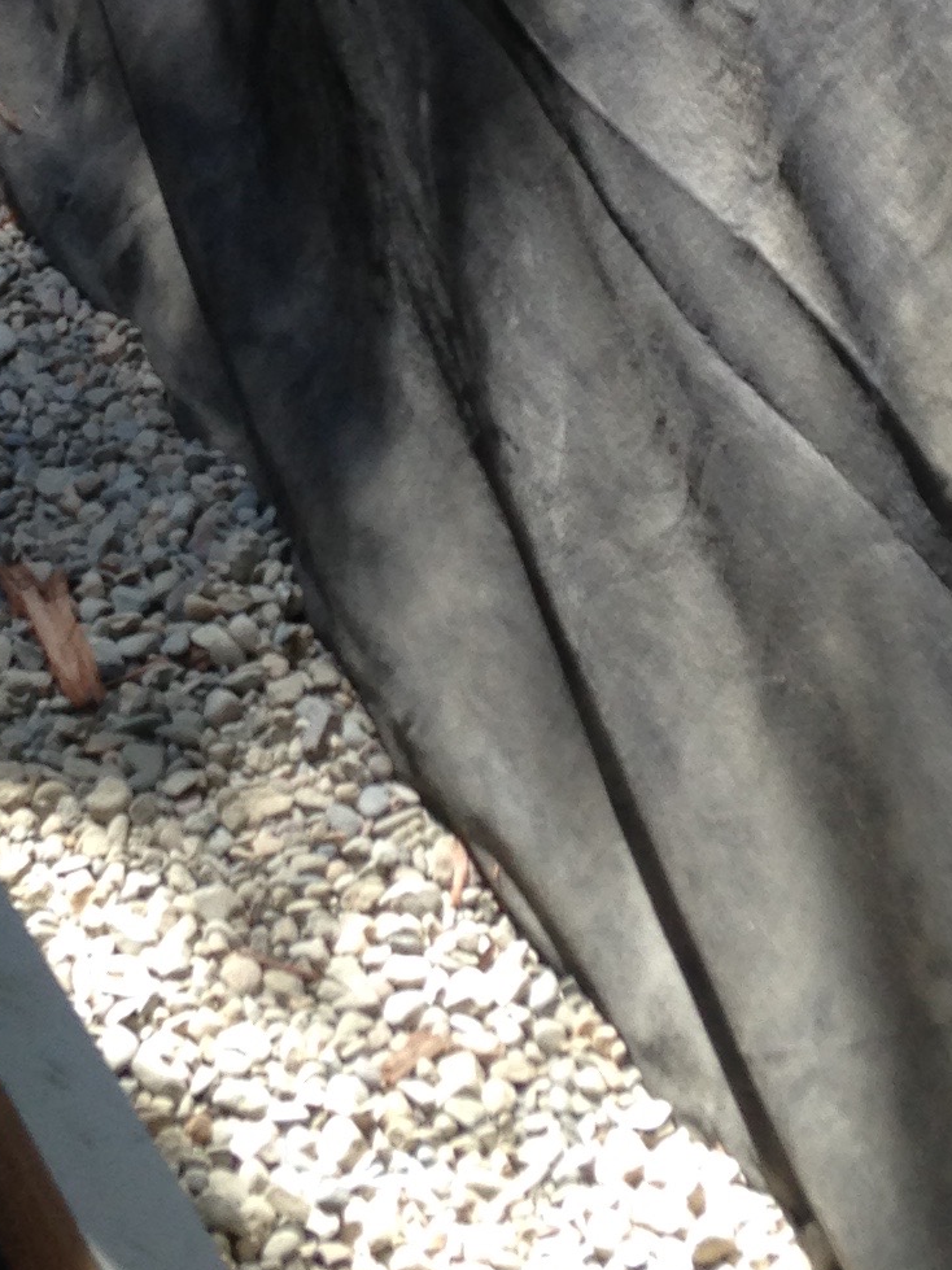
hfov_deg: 13.4
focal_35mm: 110
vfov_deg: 17.4
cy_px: -64
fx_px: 4034
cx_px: 281
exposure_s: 1/301
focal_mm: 4.12
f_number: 2.4
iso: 50
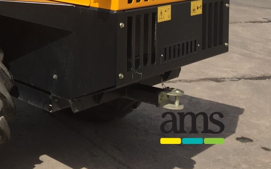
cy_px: -62
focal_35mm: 76
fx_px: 561
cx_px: -47
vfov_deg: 16.1
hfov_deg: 24.7
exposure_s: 1/1883
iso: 32
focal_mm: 4.15
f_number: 2.2
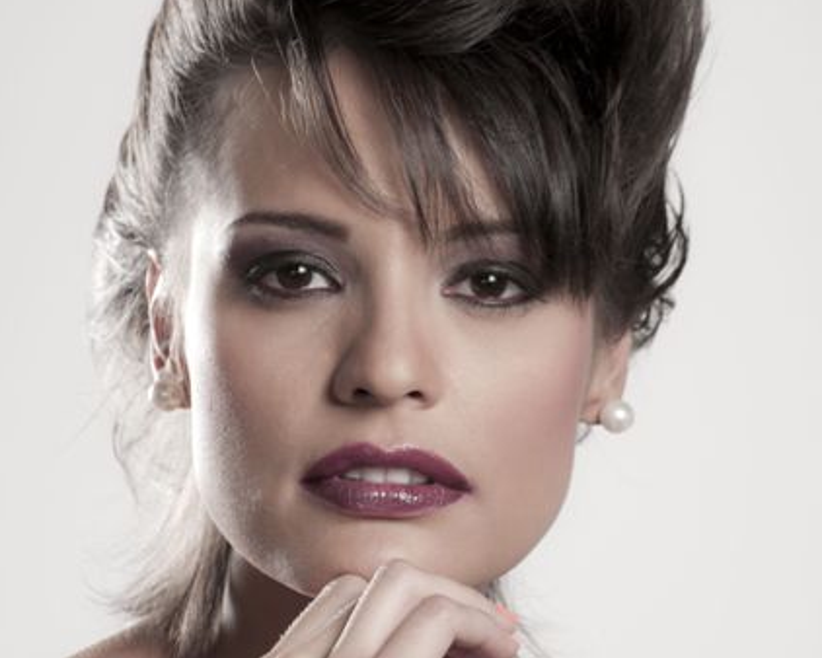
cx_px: 412
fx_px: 7003
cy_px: 380
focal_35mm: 288
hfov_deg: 6.7
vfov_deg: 5.4
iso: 200
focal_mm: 135
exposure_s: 1/125
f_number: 9
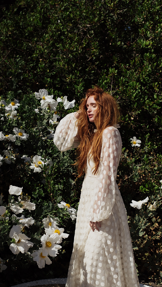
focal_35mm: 65
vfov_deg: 32.3
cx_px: 69
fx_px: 496
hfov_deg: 18.5
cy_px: 172
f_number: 3.5
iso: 100
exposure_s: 1/4000
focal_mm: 50
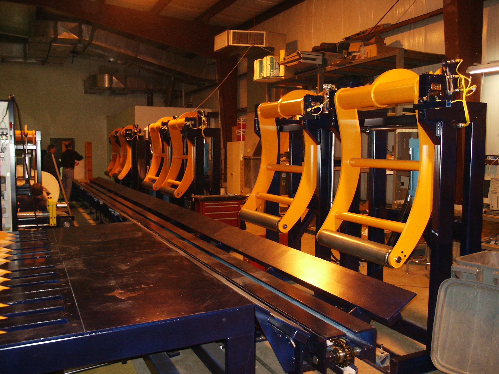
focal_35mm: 35
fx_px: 505
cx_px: 250
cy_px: 187
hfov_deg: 52.6
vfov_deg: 40.7
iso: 200
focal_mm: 7.18
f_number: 3
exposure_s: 1/45
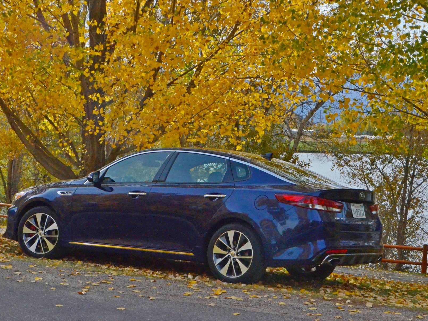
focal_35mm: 79
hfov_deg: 24.7
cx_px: 186
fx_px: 977
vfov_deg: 18.7
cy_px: 160
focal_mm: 48
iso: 4000
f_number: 18
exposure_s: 1/1250
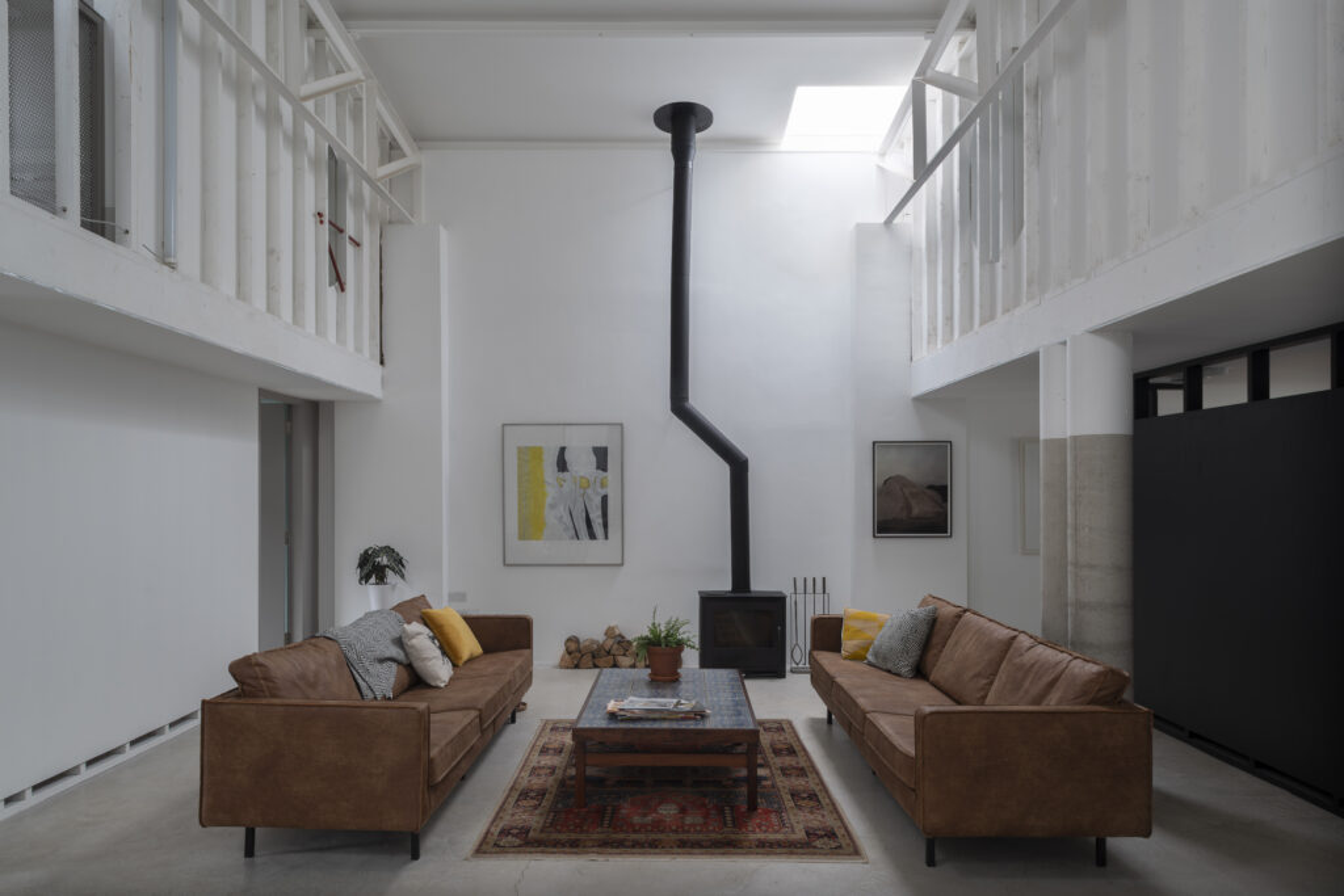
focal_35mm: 24
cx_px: 672
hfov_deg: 73.7
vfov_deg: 53.1
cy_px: 448
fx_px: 896
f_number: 13
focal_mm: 24
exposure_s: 1/2
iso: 50
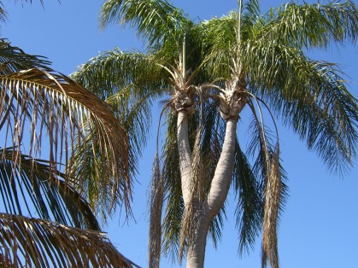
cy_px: 150
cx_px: 188
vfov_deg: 25.2
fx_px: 600
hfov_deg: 33.2
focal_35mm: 58
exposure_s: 1/800
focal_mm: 7.9
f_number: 2.8
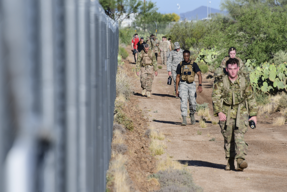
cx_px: 144
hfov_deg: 4.6
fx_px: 3587
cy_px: 96
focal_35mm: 450
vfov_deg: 3.1
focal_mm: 300
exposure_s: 1/500
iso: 200
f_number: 9
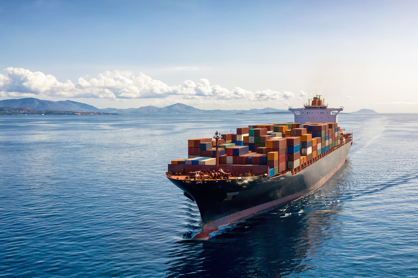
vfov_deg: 32.6
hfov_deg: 46.3
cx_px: 294
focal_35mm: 41
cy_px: 142
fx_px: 476
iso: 100
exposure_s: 1/800
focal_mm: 10.26
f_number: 6.3
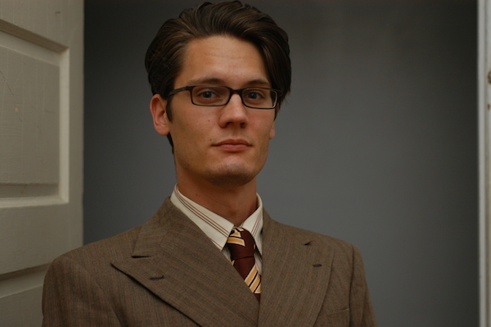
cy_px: 164
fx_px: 1226
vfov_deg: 15.2
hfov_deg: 22.6
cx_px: 246
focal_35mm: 90
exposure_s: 1/60
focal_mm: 60
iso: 320
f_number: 2.8
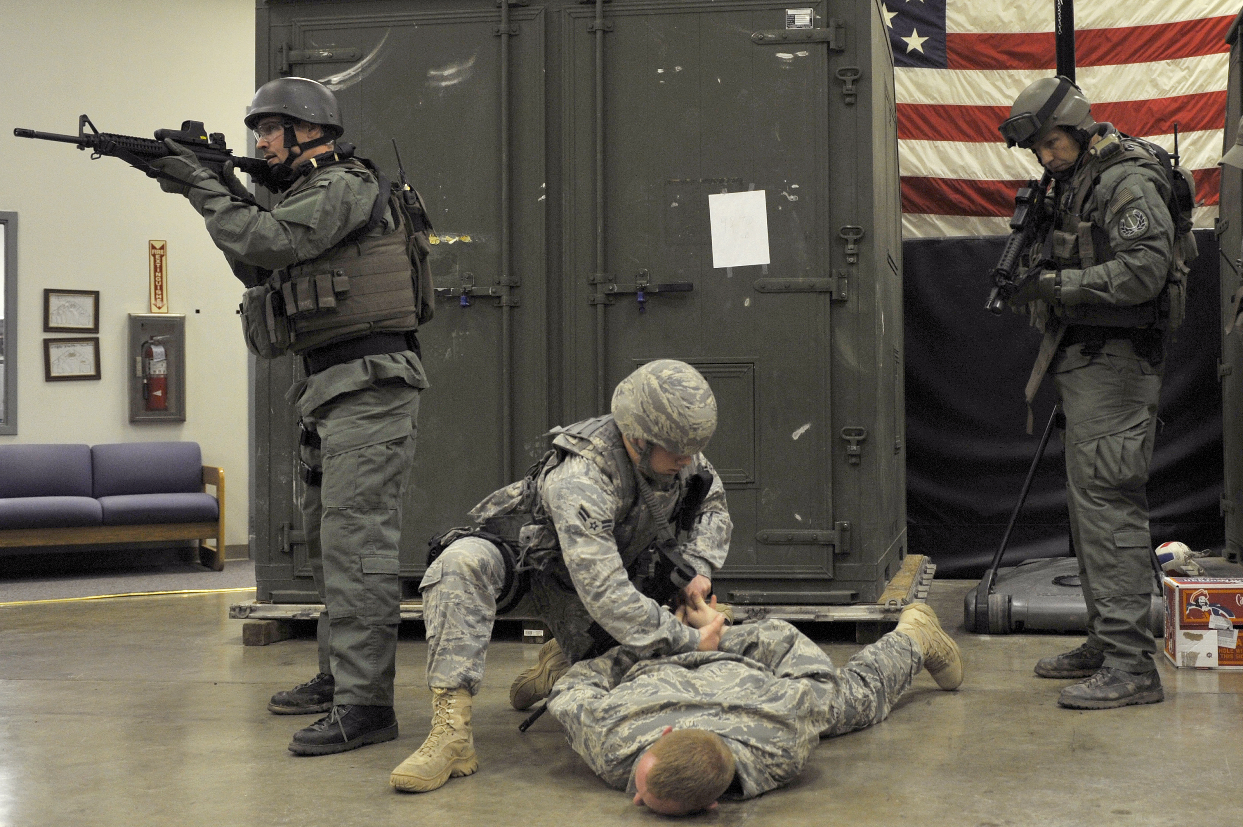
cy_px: 414
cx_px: 622
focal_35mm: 29
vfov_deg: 44.9
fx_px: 1001
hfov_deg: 63.7
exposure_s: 1/80
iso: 1250
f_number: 3.5
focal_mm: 29
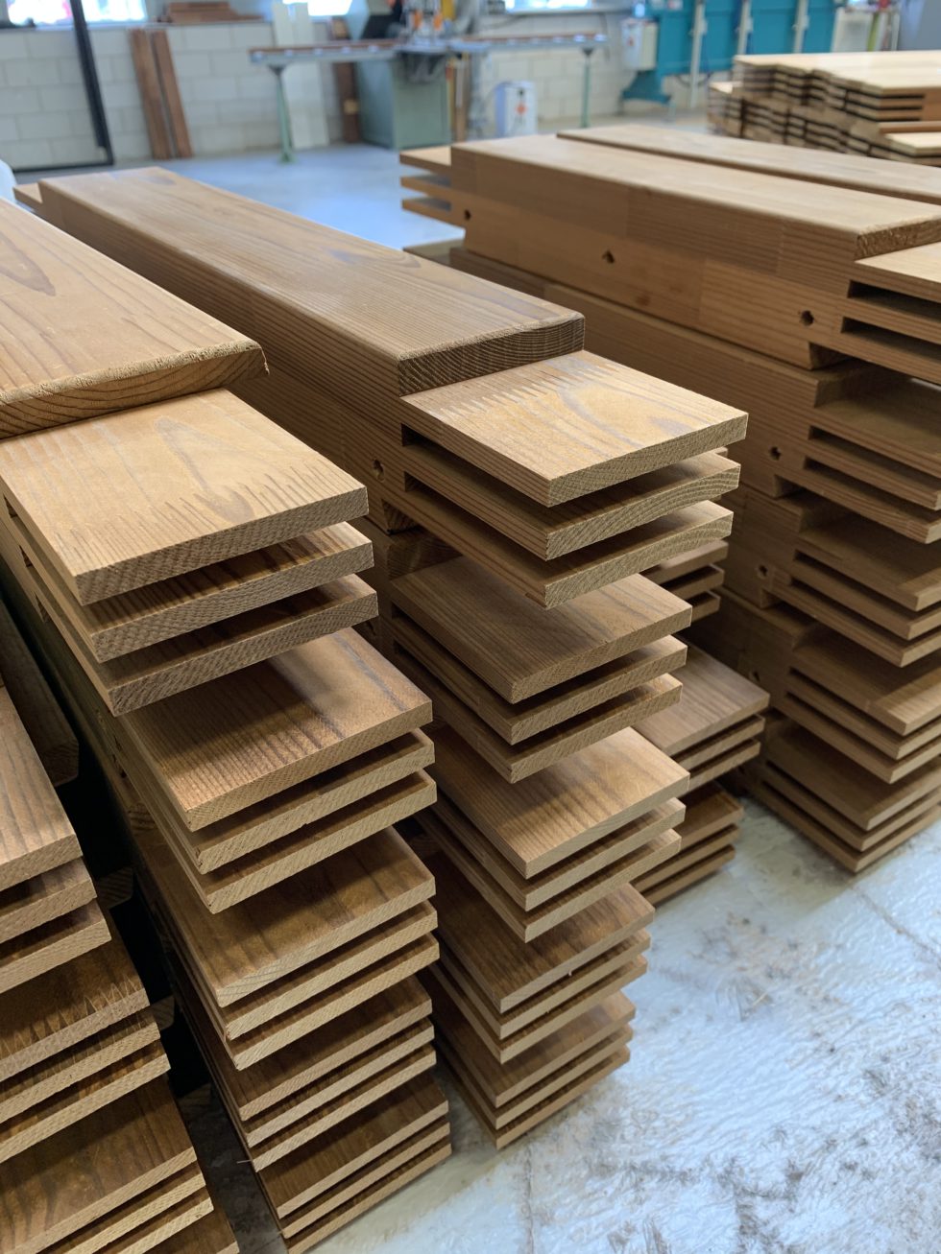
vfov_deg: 67.3
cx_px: 470
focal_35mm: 26
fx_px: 943
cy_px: 627
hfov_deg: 53.1
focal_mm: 4.25
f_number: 1.8
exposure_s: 1/50
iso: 64
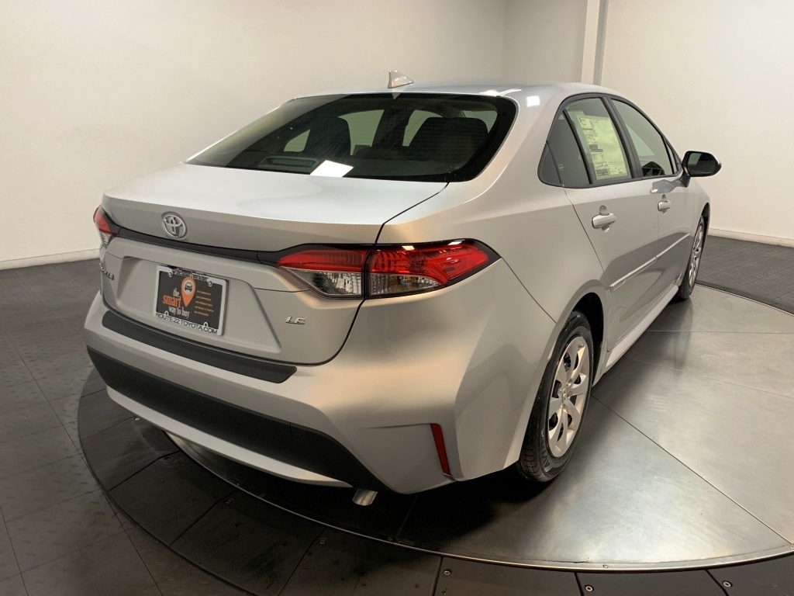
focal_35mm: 26
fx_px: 596
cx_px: 397
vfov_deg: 53.1
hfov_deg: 67.3
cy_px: 298
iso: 200
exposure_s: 1/60
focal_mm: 4.25
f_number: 1.8
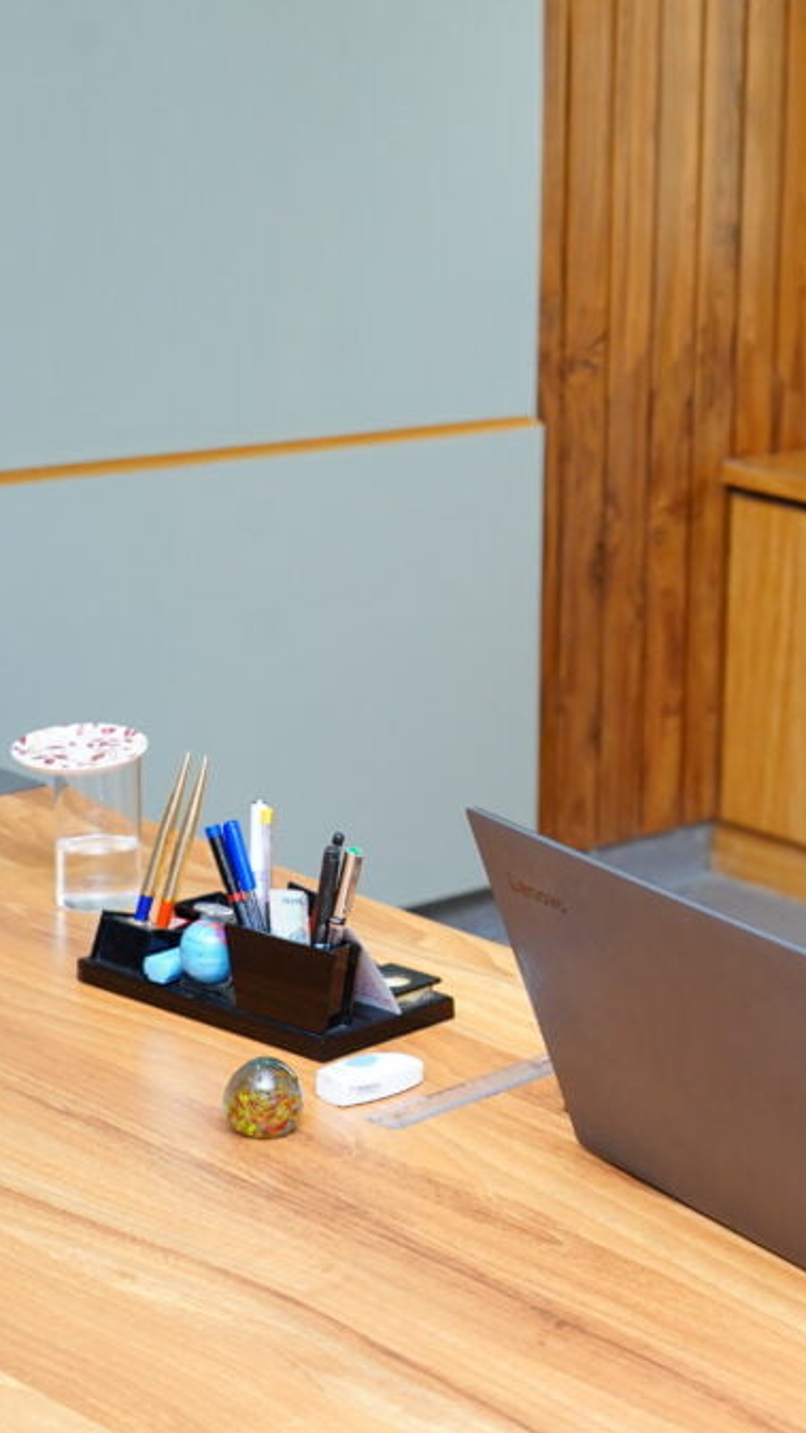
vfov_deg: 27.2
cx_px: 1002
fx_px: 2964
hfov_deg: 14.9
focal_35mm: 78
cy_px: 713
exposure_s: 1/200
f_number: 5
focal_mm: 49
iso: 1250
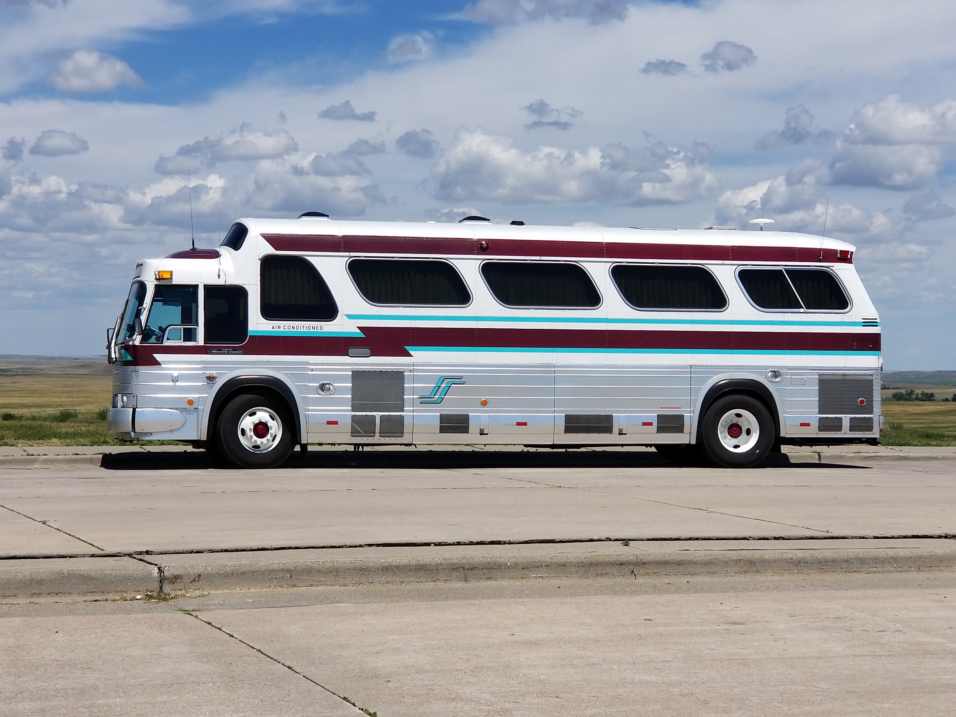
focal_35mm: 52
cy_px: 358
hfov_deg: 36.8
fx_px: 1436
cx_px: 478
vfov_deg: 28.0
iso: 25
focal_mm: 6
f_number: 2.4
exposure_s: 1/1658
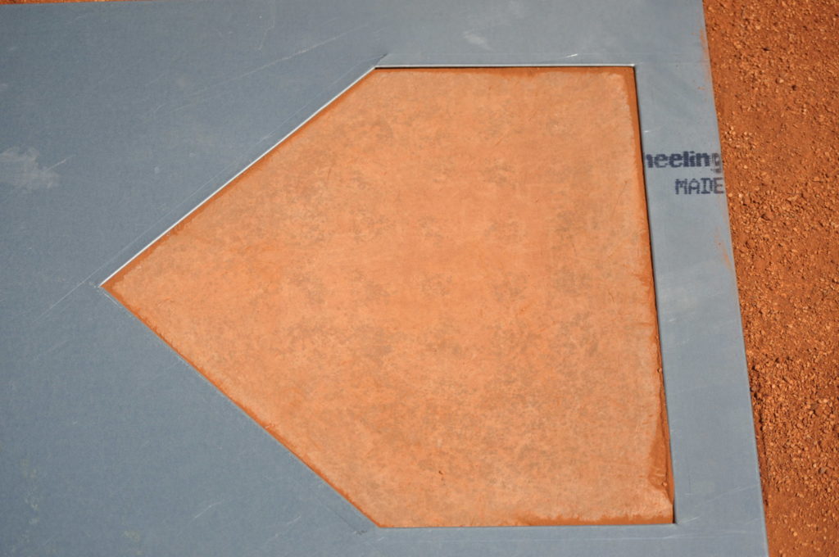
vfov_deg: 16.5
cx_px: 420
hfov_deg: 24.6
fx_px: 1920
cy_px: 278
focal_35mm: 82
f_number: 4
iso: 200
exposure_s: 1/3200
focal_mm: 55
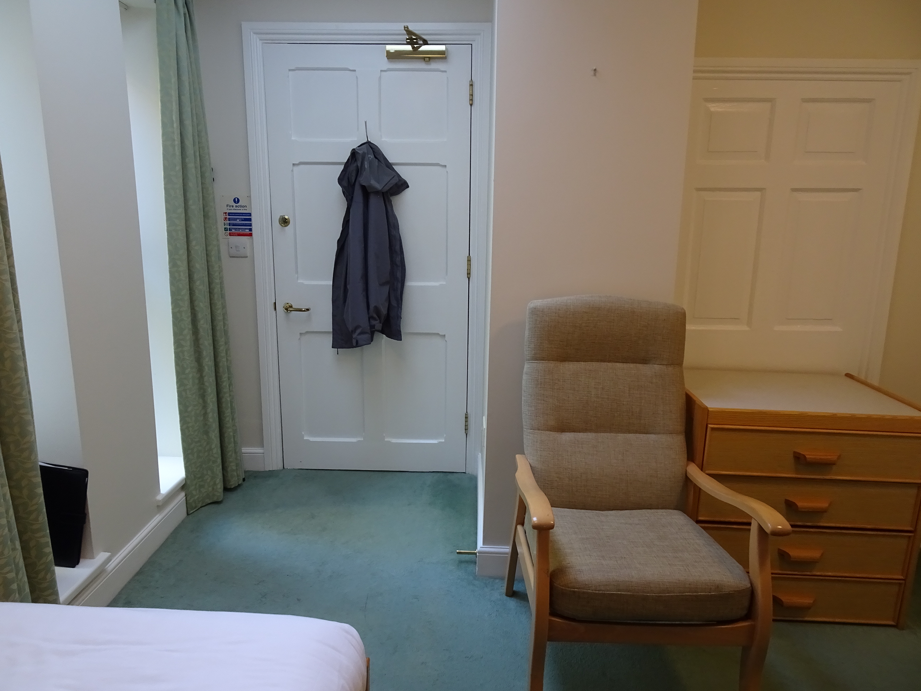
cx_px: 460
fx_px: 639
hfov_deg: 71.6
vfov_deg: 56.8
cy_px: 346
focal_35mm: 24
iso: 250
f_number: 3.5
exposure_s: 1/30
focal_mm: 4.1
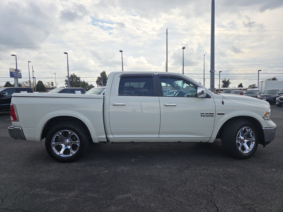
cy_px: 106
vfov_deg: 58.9
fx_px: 188
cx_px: 142
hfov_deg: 73.9
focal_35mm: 23
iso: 80
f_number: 1.8
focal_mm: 5.4
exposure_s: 1/6839
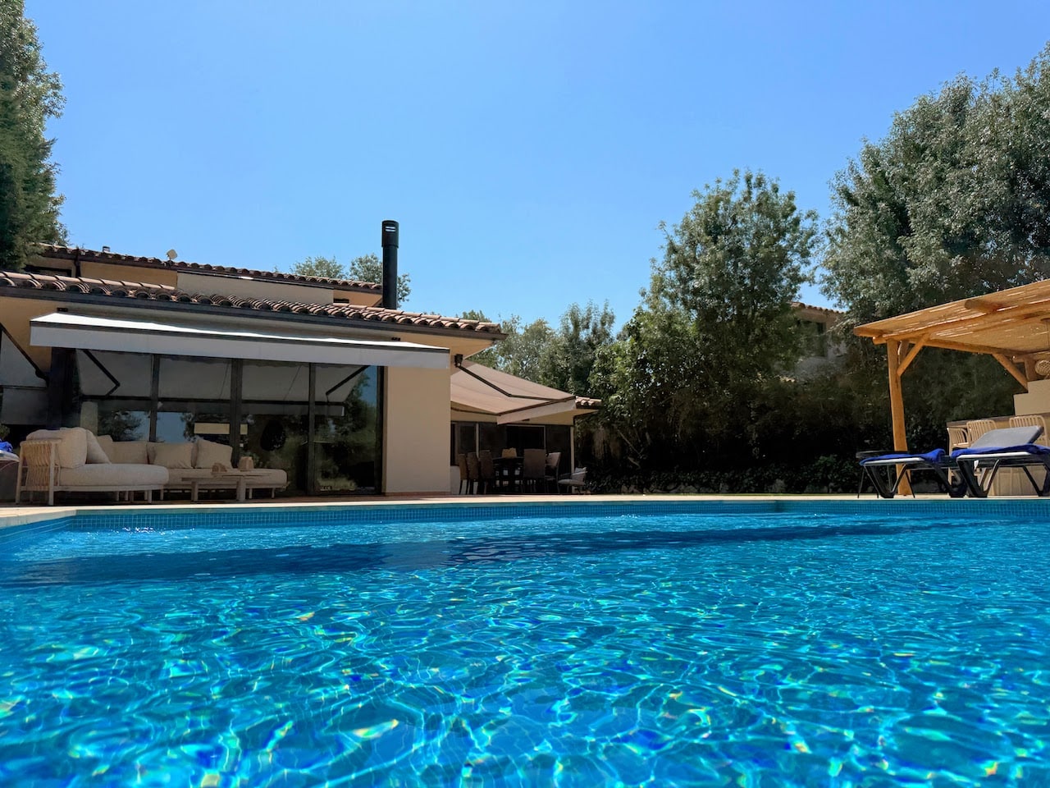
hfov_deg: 71.6
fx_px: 728
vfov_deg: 56.8
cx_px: 525
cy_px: 394
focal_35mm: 24
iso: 80
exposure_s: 1/9091
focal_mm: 6.76
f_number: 1.78
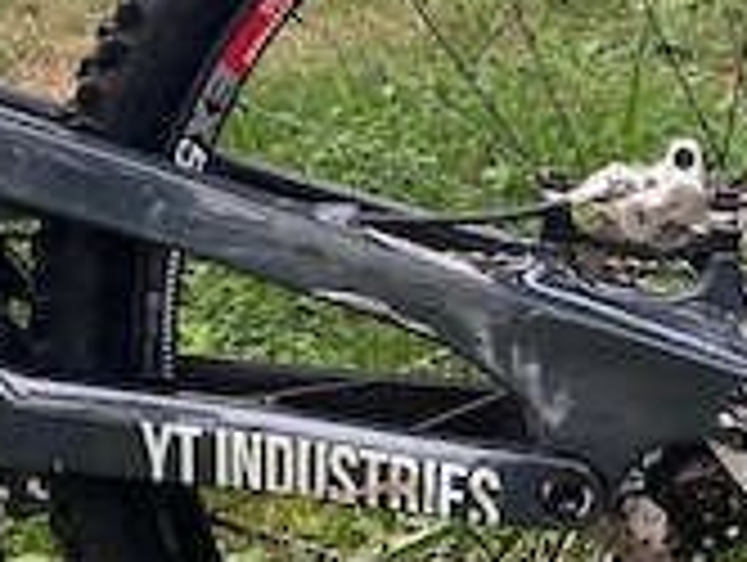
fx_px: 2701
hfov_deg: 15.2
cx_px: -166
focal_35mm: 125
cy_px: -49
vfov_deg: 11.7
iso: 125
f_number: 1.8
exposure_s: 1/108
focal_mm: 4.25
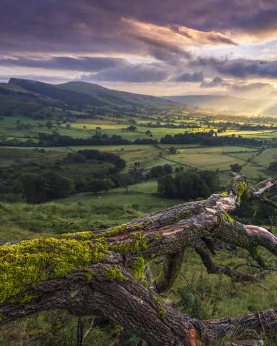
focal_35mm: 23
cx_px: 217
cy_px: 176
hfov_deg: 57.0
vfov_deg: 72.6
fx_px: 236
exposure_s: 1/30
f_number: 11
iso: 64
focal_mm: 16
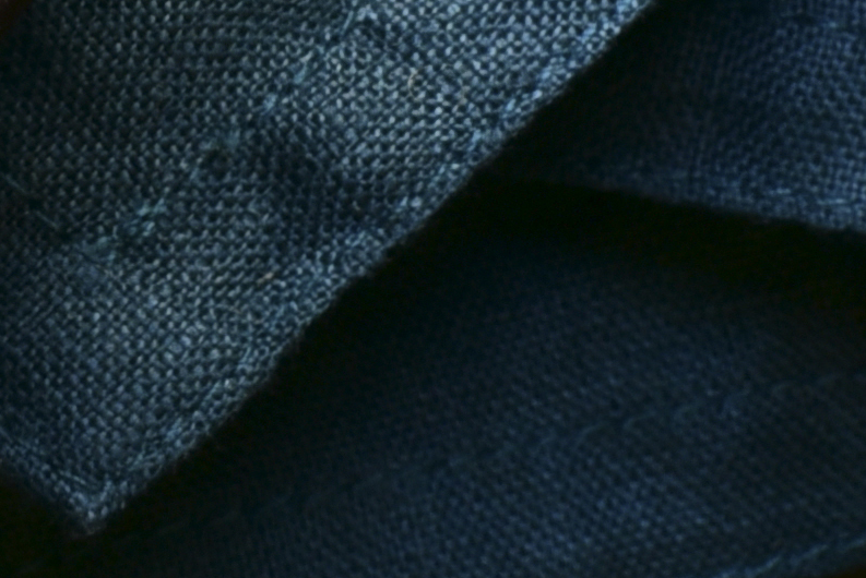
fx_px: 10953
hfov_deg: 4.3
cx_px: -2151
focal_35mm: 455
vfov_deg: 2.9
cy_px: -1529
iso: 400
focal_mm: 60
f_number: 16
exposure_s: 1/2
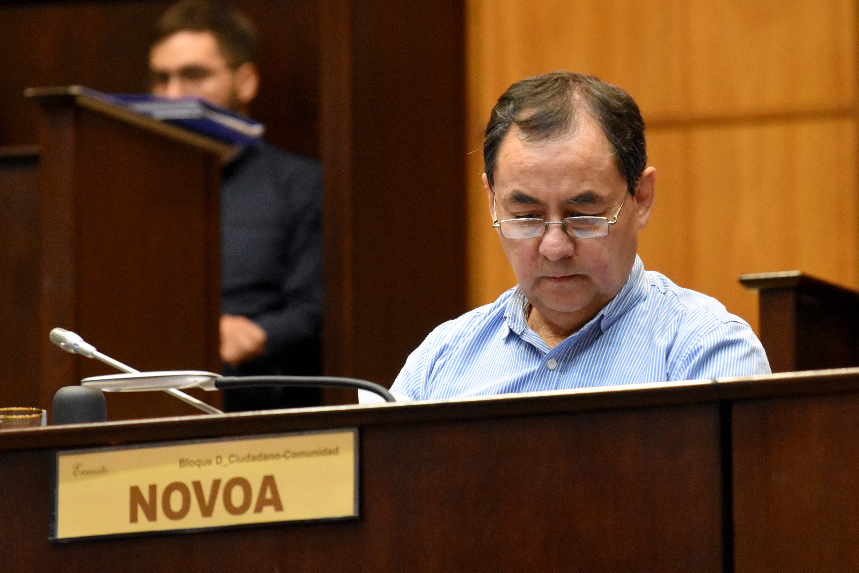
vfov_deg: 4.6
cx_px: 430
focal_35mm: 300
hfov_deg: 6.9
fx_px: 7158
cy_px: 286
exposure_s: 1/125
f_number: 4.5
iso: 6400
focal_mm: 200
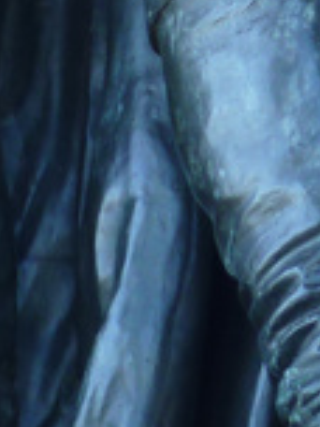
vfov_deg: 5.7
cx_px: -17
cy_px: -455
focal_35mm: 342
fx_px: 4215
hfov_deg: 4.3
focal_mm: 8.5
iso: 80
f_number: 3.2
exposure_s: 1/60
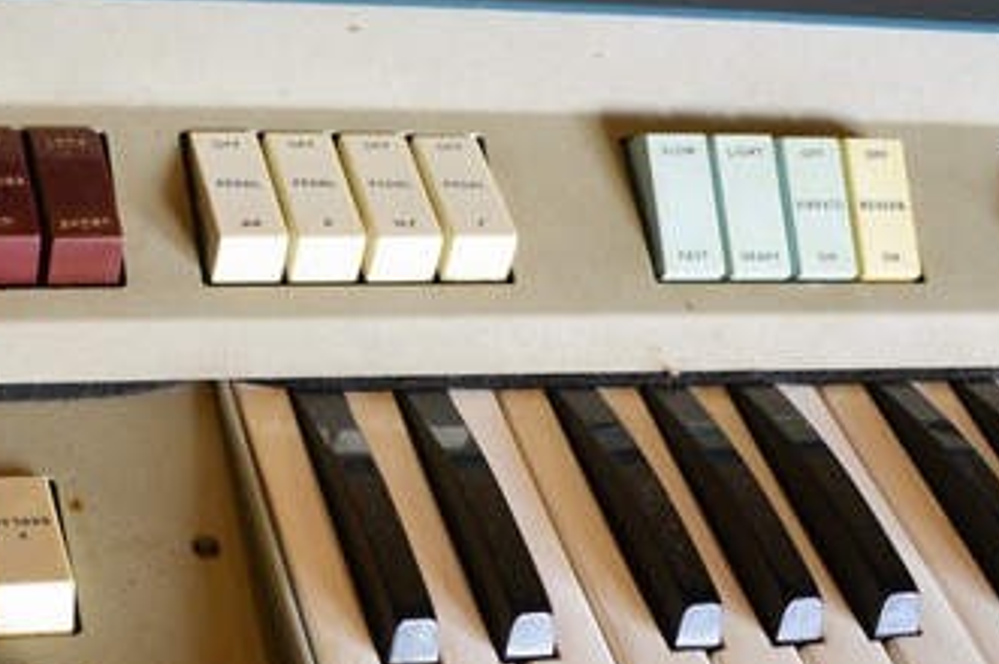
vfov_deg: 26.9
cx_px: 139
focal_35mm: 49
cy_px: 540
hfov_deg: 38.2
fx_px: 1358
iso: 800
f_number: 3.5
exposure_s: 1/50
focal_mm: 18
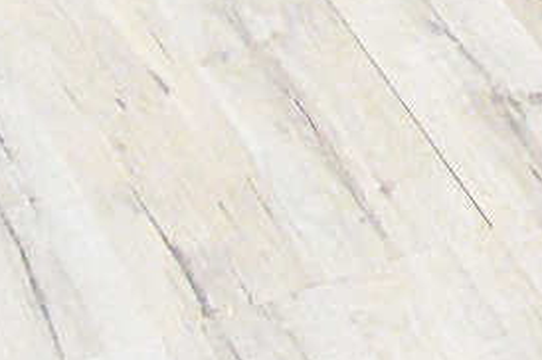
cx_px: 1184
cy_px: -621
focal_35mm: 196
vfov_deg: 6.5
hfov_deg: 9.6
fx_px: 2947
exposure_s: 1/160
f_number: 6.3
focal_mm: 22
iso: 6400
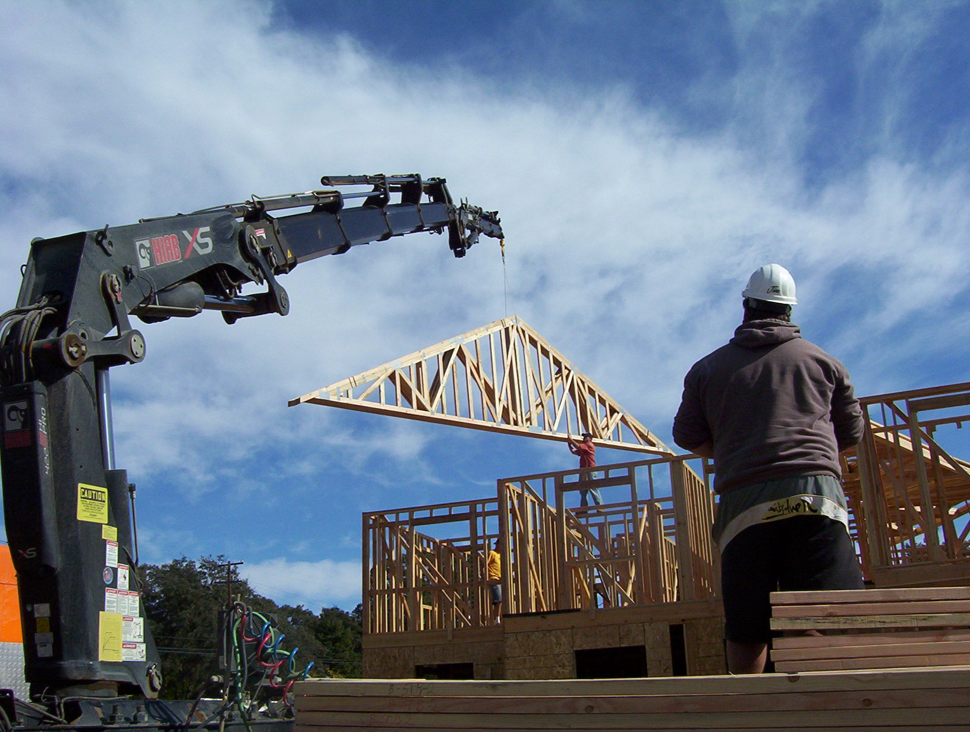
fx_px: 1208
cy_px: 366
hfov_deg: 43.8
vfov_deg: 33.7
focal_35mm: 43
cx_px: 485
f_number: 5.17
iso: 100
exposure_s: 1/1701
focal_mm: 5.77
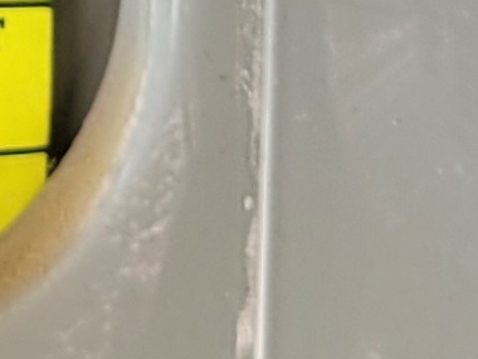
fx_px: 1643
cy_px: 38
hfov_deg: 15.0
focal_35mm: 119
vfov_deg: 12.4
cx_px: -297
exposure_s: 1/141
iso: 40
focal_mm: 5.4
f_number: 1.8
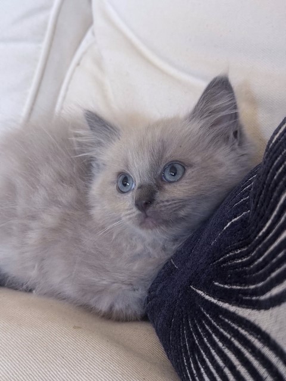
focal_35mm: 48
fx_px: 529
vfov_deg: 39.7
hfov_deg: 30.3
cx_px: 143
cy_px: 190
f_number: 1.78
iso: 640
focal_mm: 6.76
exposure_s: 1/30
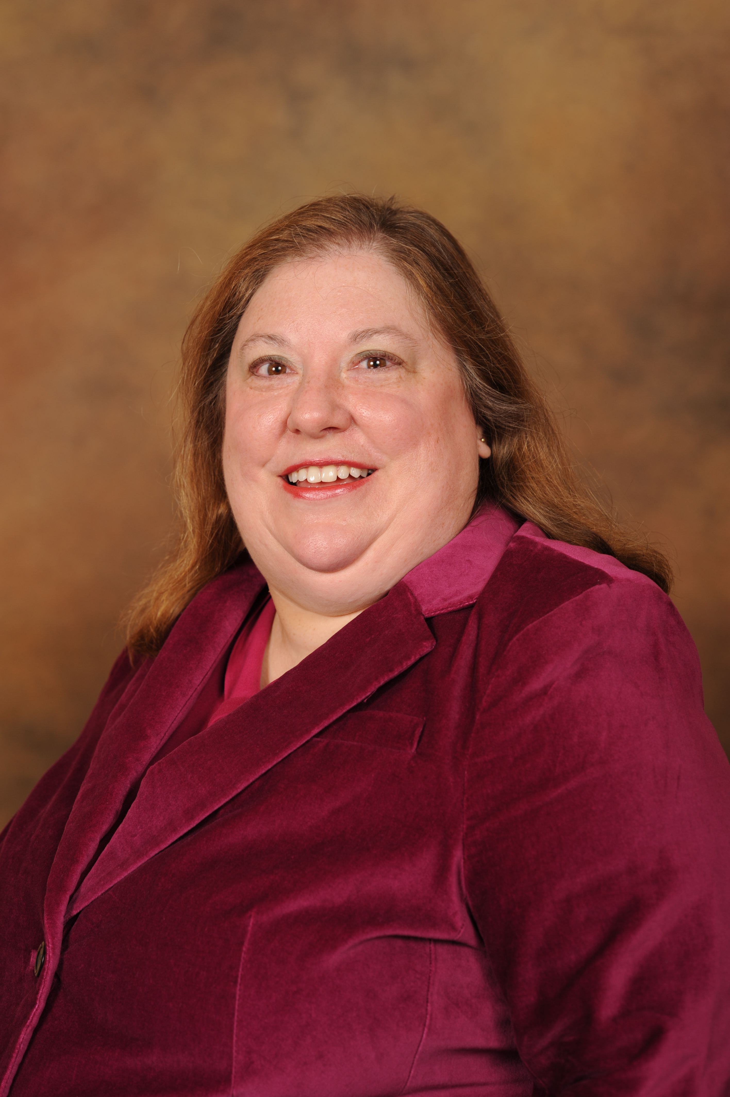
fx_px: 2589
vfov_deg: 23.9
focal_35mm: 85
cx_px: 365
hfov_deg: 16.1
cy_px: 548
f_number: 5.6
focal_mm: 85
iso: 200
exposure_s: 1/125
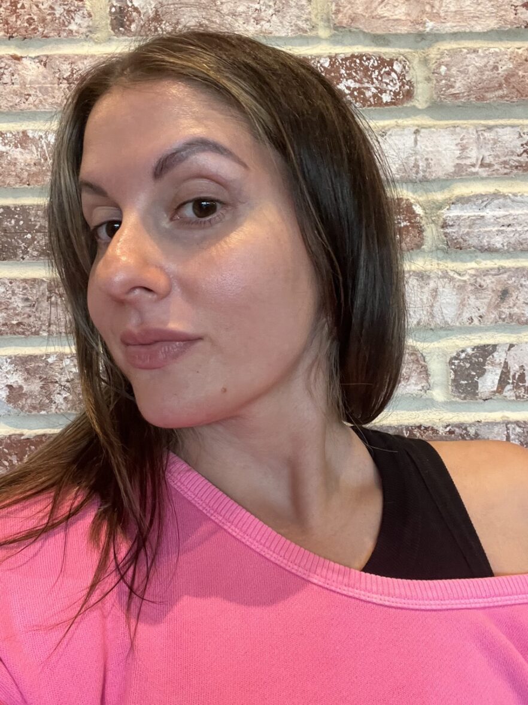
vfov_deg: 60.0
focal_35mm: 30
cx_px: 264
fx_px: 610
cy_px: 352
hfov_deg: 46.8
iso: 400
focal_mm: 2.71
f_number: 2.2
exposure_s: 1/30
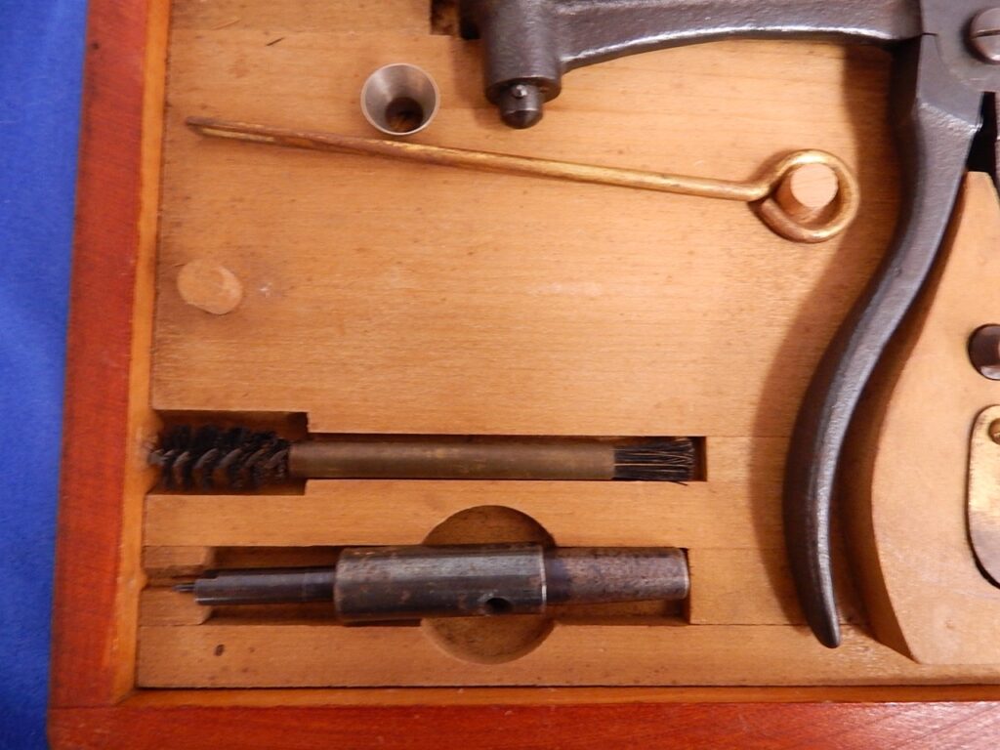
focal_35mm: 22
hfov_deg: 76.4
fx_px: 636
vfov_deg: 61.1
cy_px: 375
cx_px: 500
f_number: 3
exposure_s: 1/13
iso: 400
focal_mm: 4
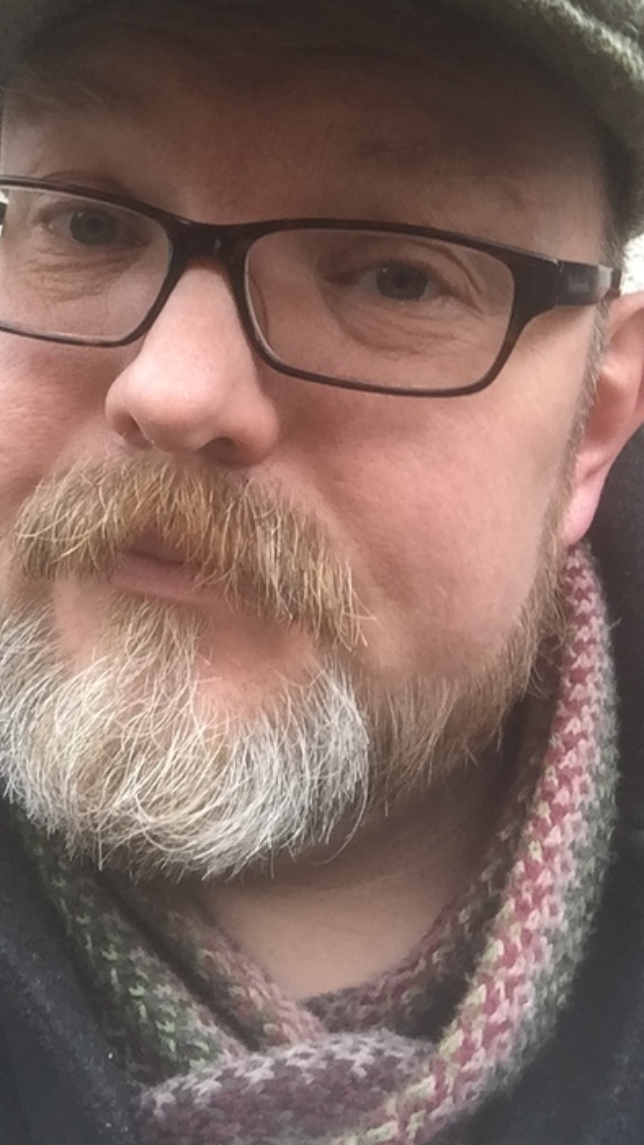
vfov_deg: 45.4
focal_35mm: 45
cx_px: 185
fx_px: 1365
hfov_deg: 26.3
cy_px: 495
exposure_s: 1/33
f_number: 2.2
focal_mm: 2.65
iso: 40
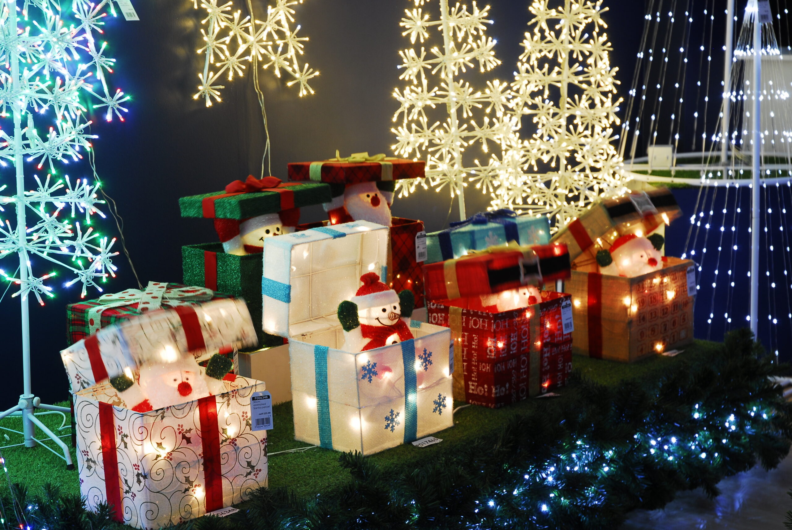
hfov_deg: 28.0
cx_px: 396
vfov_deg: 19.0
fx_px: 1586
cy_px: 265
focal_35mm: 72
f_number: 6.3
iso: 200
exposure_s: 1/4
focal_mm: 48
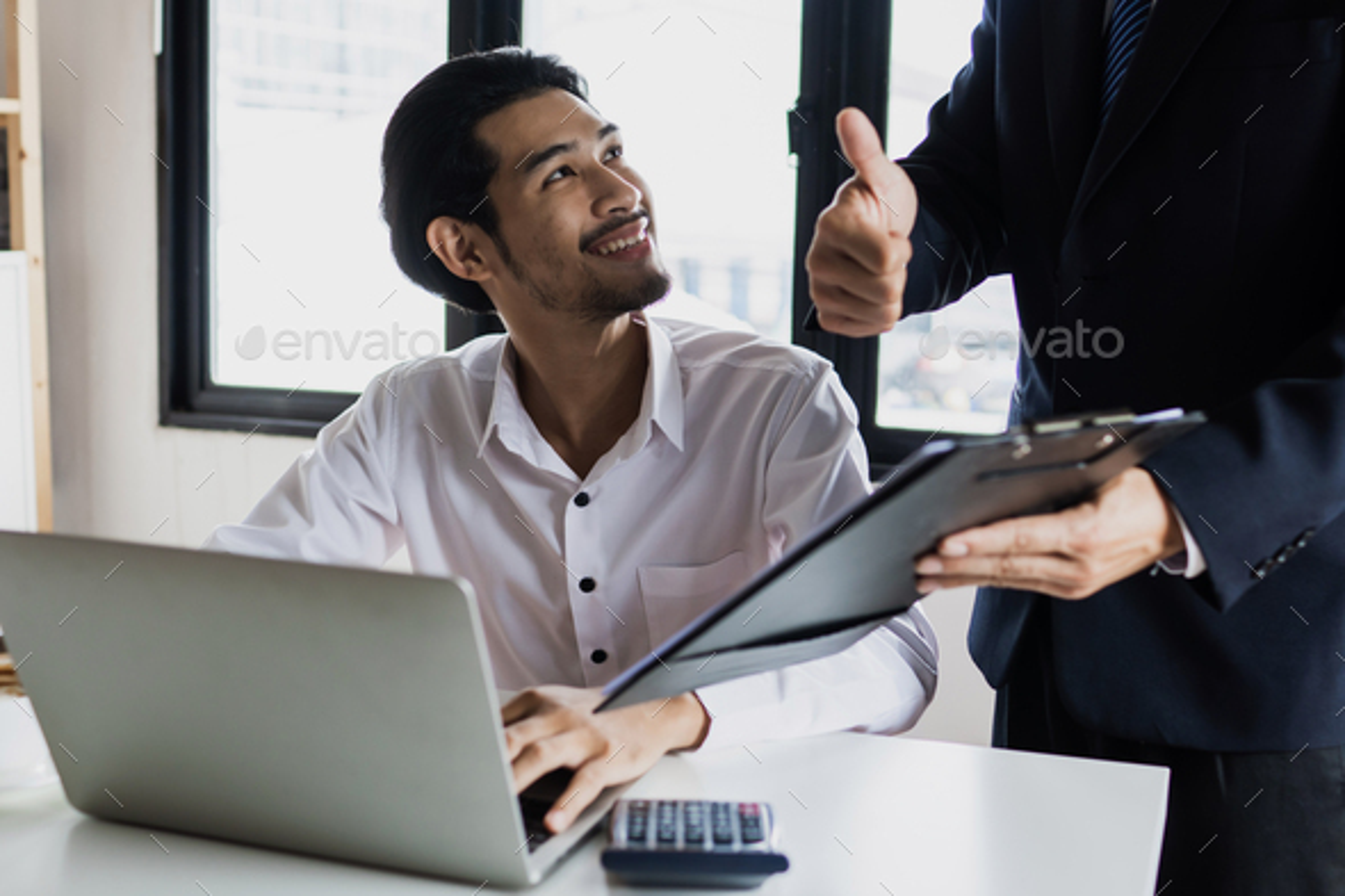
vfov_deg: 29.8
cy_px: 448
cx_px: 672
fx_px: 1681
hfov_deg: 43.6
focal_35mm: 45
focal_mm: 30
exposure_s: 1/125
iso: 160
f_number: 2.5
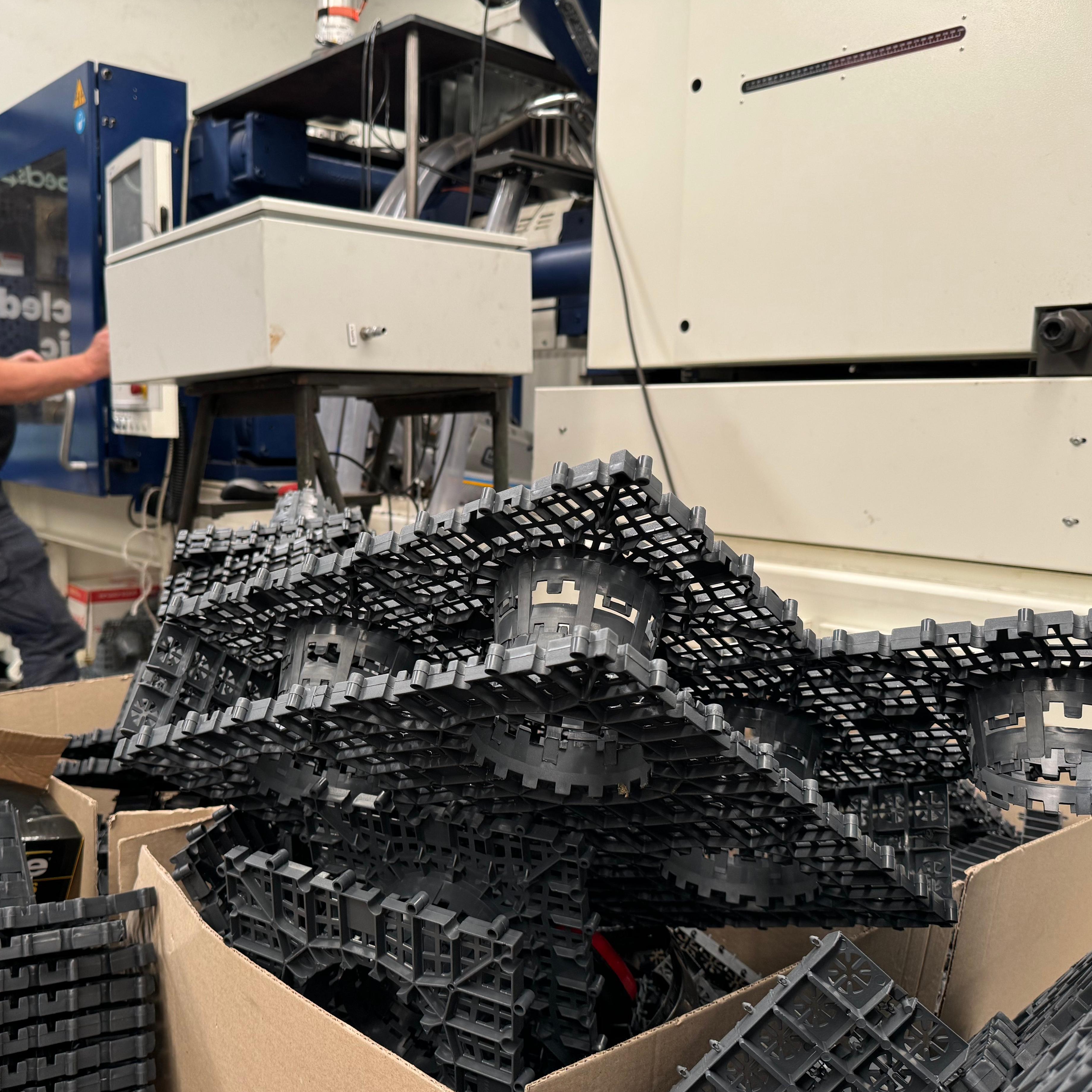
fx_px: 1035
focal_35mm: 29
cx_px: 458
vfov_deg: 55.6
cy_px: 557
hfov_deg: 55.4
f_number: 1.78
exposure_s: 1/121
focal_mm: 6.76
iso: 125
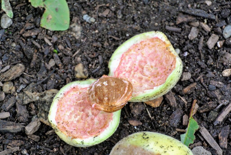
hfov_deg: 6.9
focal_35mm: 297
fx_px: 1908
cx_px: 116
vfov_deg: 4.6
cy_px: 78
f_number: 5.6
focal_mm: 110
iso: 400
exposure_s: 1/125
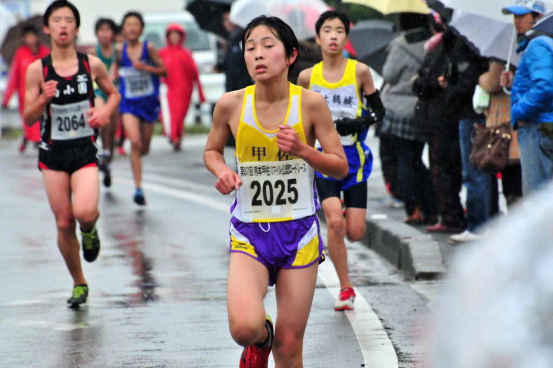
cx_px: 276
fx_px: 6904
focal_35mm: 450
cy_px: 184
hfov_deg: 4.6
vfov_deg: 3.0
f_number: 8
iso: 1250
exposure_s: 1/500
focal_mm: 300
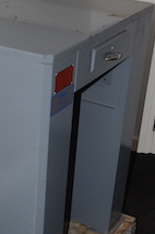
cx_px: 29
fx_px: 518
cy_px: 151
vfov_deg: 25.3
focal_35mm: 80
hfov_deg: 16.9
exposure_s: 1/60
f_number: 13
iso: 800
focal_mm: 28
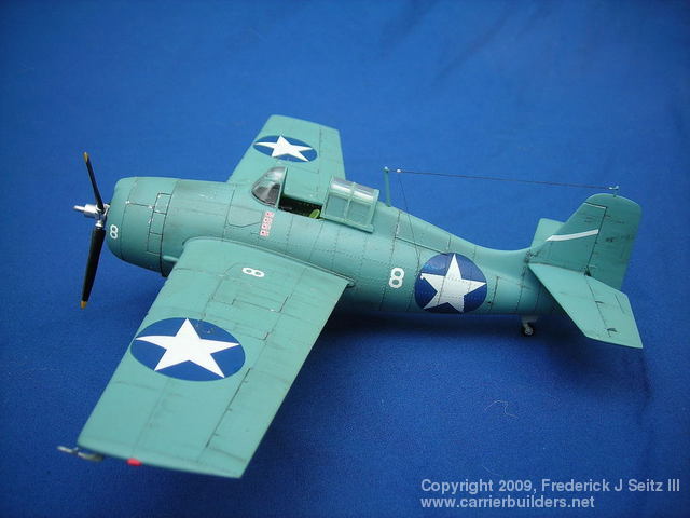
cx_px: 345
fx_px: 757
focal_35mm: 38
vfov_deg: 37.7
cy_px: 259
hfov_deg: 49.0
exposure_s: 1/86.5
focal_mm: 6.3
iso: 50
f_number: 3.2
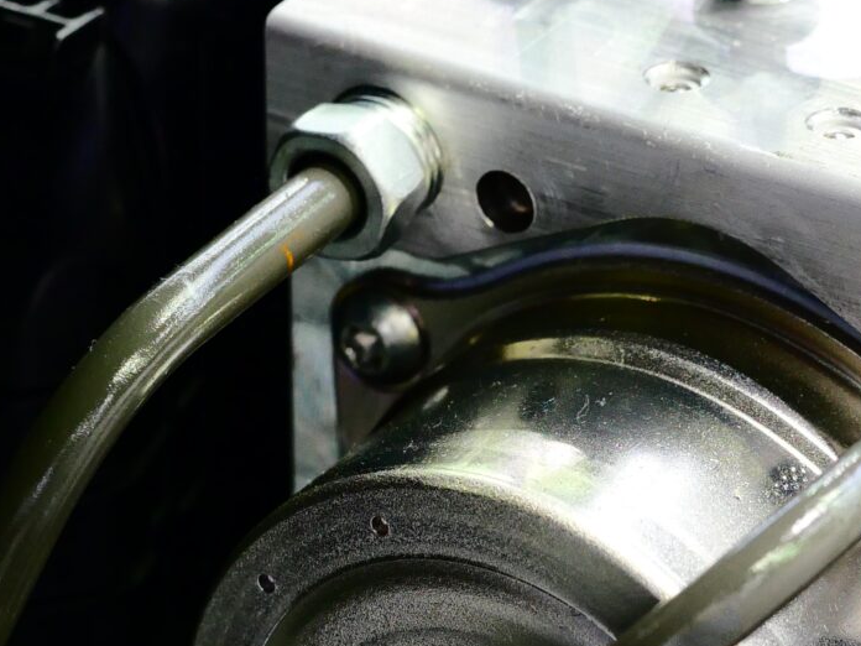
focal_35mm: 331
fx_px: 8233
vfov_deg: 4.5
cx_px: 621
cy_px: 397
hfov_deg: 6.0
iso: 1000
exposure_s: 1/40
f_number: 4
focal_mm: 60
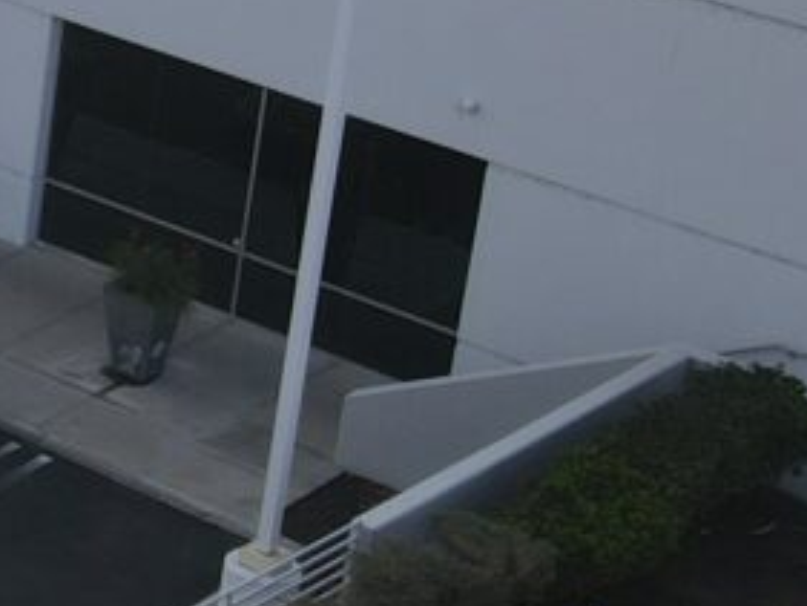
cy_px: 29
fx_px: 3055
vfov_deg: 11.2
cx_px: -953
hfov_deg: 12.6
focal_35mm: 131
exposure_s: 1/500
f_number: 2.8
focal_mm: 4.5
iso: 100
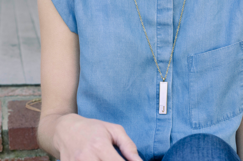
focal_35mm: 75
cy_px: 80
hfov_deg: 27.0
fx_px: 505
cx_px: 122
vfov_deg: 18.1
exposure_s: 1/200
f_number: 7.1
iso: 1000
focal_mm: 50
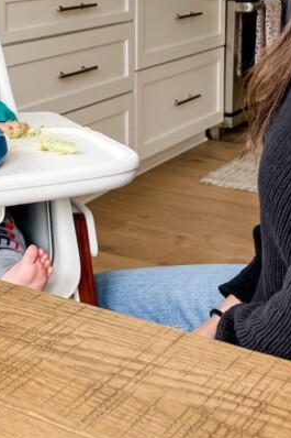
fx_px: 704
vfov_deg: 31.9
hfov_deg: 22.9
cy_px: 4
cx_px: 41
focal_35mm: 58
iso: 32
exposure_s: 1/125
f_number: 1.6
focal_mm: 4.2
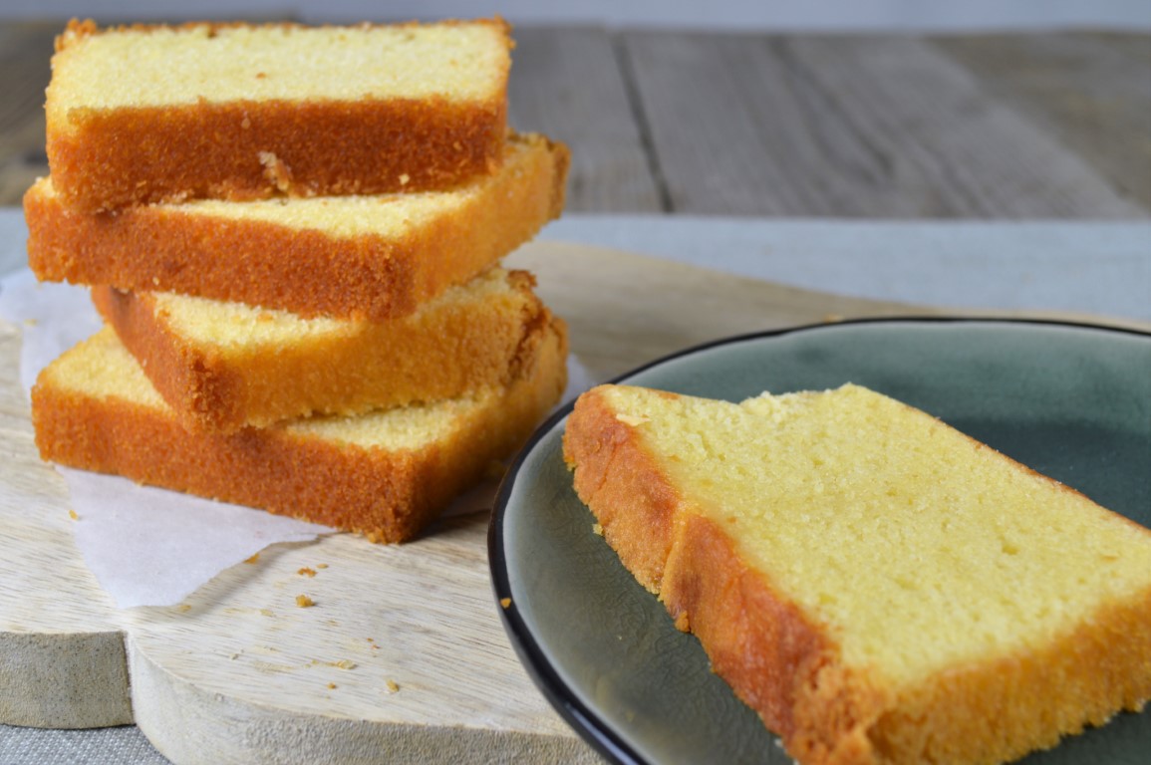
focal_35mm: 45
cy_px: 382
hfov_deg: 43.6
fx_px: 1437
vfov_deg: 29.8
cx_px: 576
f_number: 6.3
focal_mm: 30
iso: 100
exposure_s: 1/13
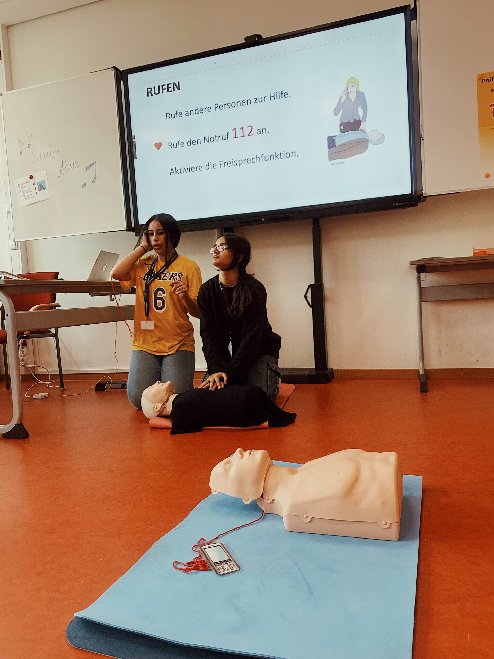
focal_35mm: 26
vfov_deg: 67.3
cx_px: 247
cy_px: 330
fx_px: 495
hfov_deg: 53.1
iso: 100
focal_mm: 4.25
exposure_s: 1/85
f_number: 1.8
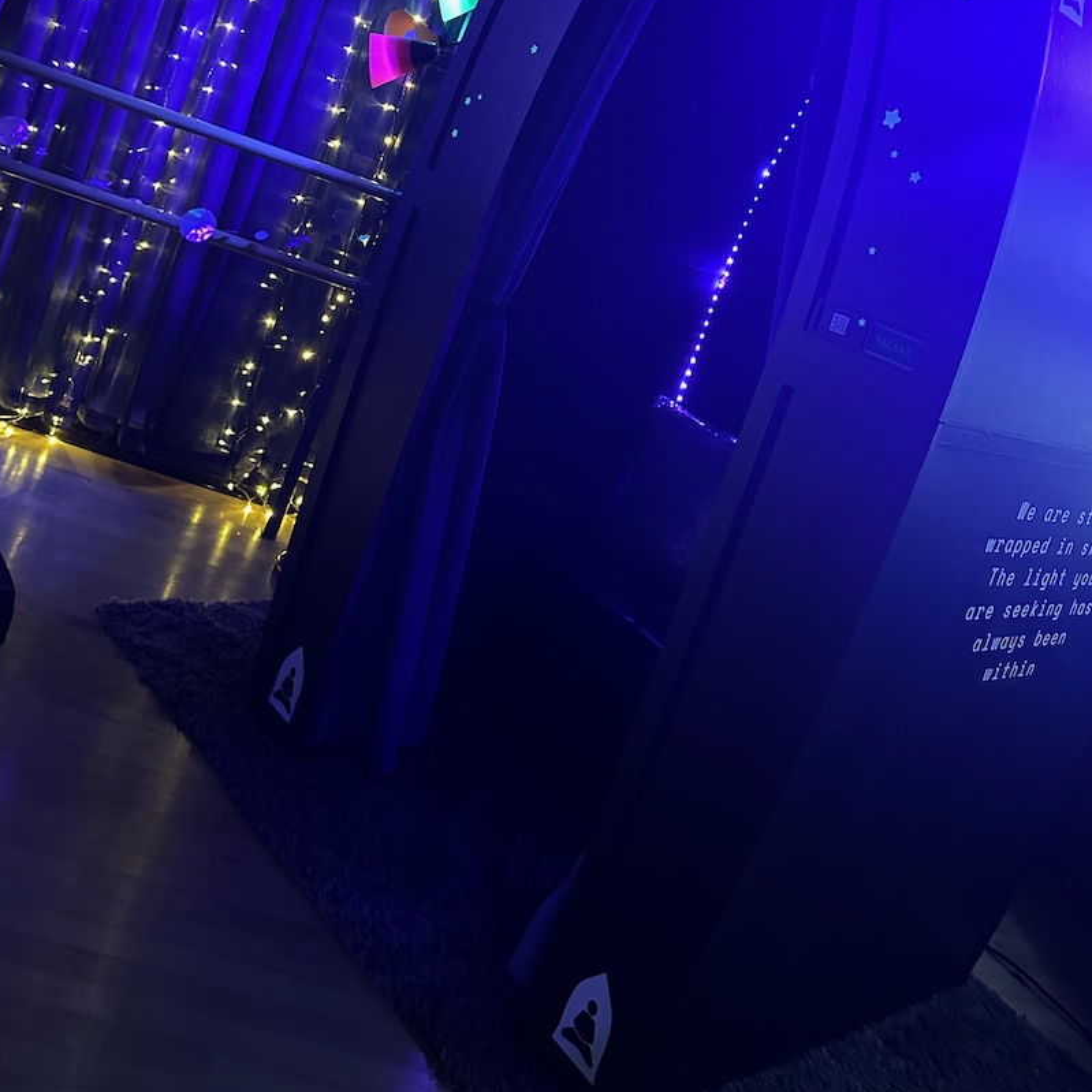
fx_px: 1213
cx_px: 558
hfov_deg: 48.4
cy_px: 221
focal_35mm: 34
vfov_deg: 46.0
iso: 1600
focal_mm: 6.86
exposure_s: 1/24
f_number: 1.78
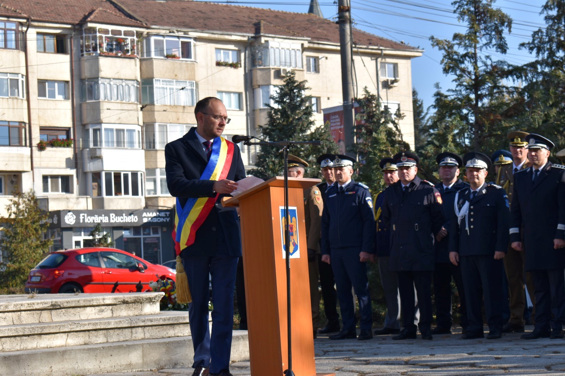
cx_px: 282
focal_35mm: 82
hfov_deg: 24.6
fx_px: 1295
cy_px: 188
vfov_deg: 16.6
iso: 100
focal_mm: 55
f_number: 8
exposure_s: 1/200
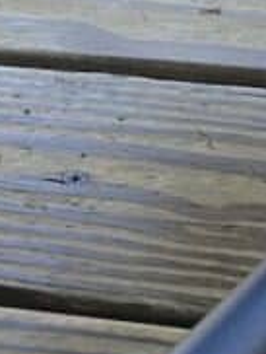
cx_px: 268
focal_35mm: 146
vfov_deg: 12.6
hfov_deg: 10.1
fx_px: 1492
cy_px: -239
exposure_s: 1/456
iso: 32
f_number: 1.6
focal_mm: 4.2
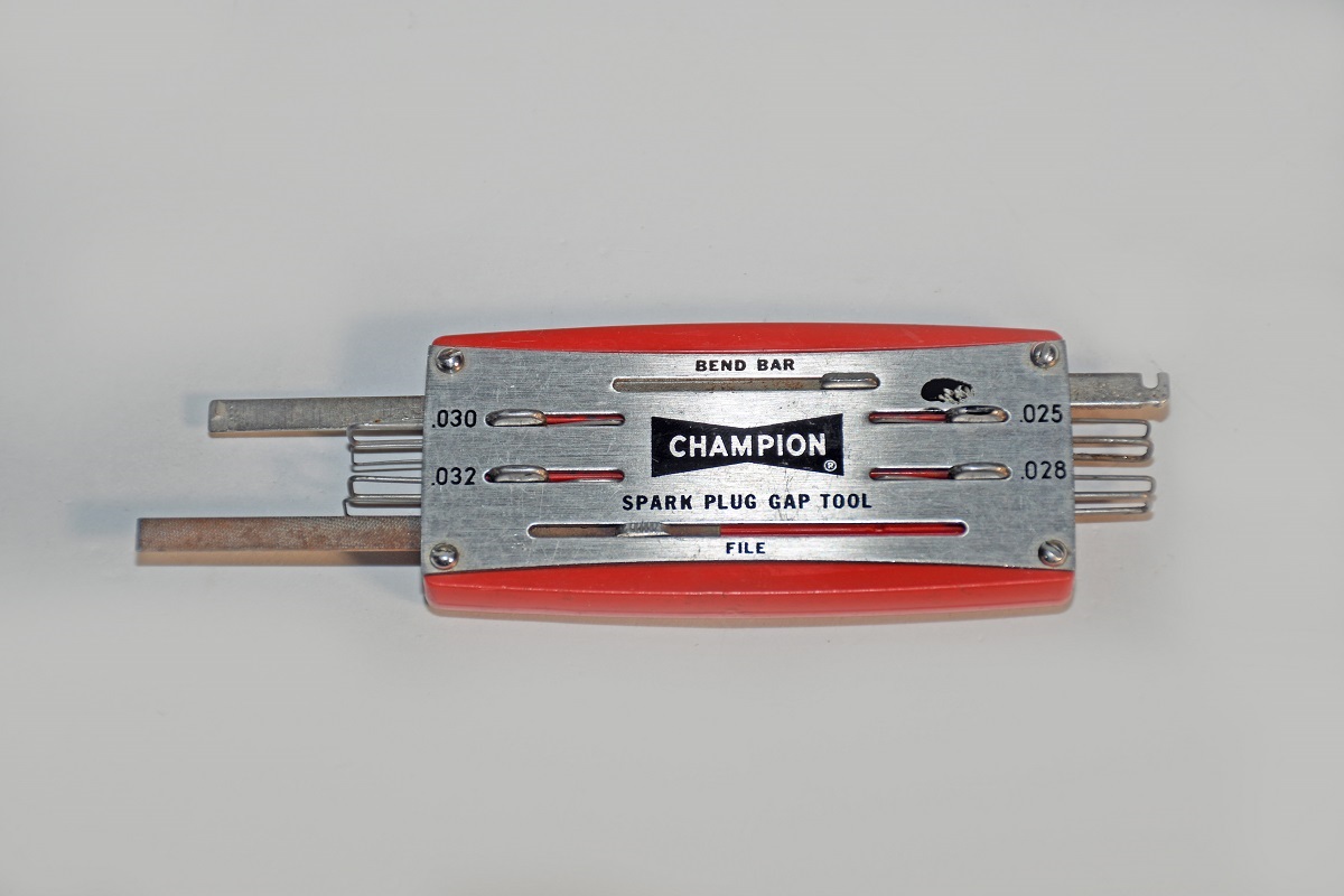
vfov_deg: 10.8
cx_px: 672
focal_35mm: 128
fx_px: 4760
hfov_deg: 16.1
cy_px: 448
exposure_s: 1/60
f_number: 5.3
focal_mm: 85
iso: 100
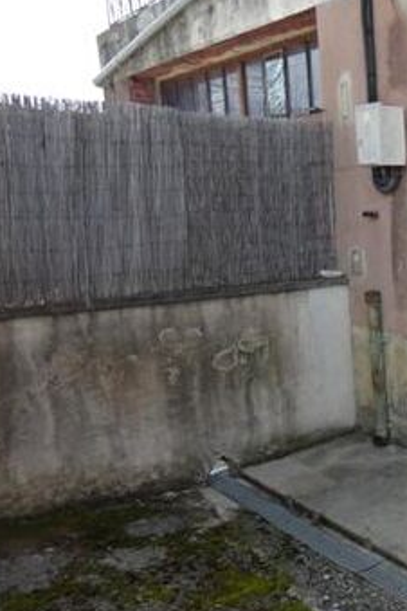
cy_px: 352
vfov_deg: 45.3
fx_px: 729
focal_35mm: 43
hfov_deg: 26.6
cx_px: 524
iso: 80
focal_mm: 3.6
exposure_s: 1/320
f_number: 2.8
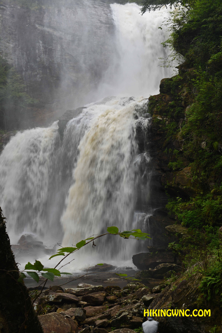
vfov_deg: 38.9
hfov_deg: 26.5
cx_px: 111
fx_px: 472
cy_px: 166
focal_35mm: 51
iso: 100
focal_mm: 34
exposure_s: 1/30
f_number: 9
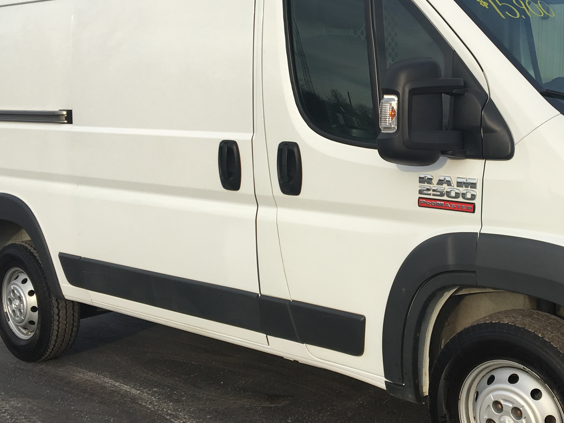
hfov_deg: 36.3
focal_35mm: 52
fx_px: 847
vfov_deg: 28.0
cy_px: 189
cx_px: 398
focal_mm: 4.15
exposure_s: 1/801
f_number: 2.2
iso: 25
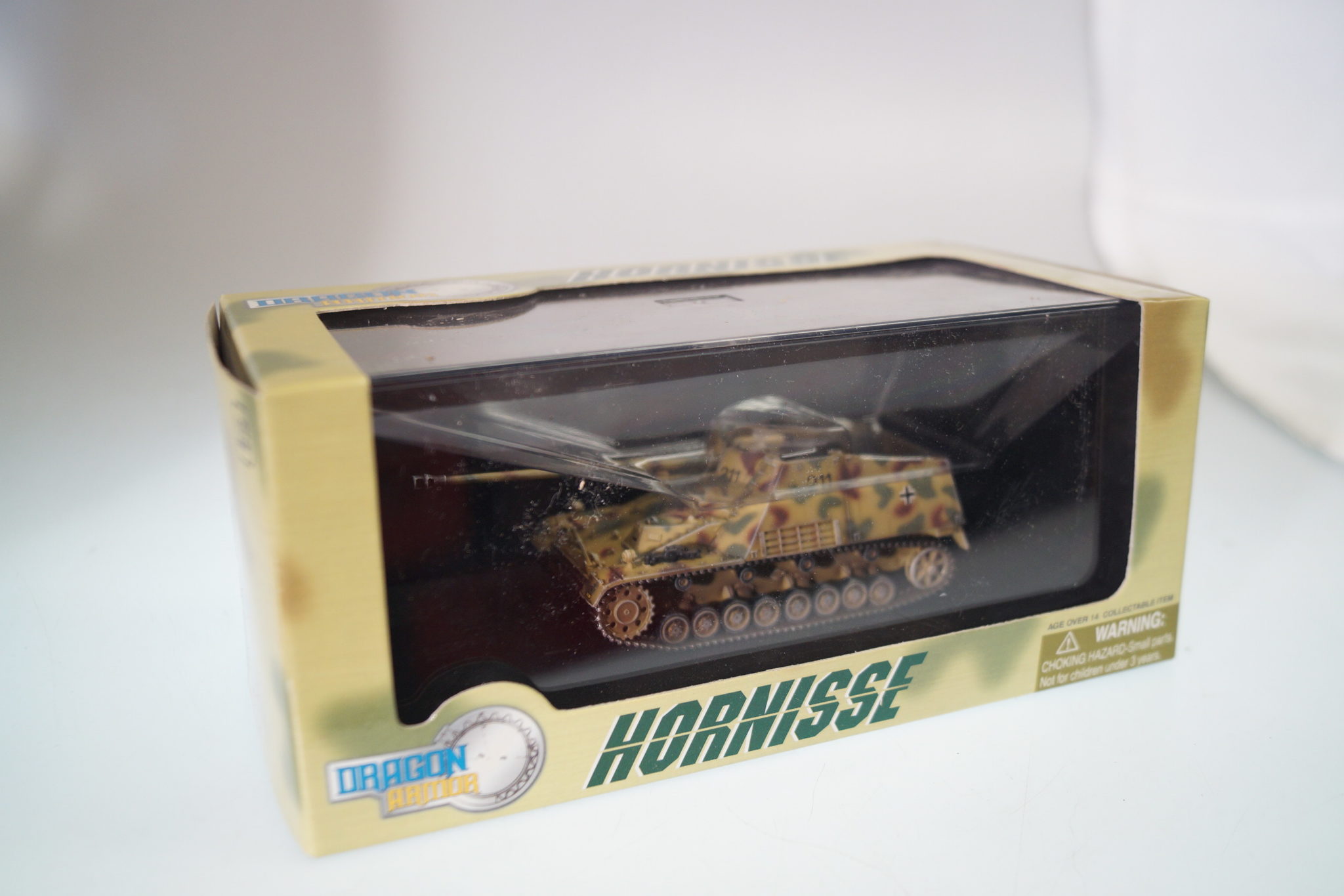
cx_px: 672
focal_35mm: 33
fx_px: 1232
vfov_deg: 40.0
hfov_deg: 57.2
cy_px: 448
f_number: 4
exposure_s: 1/160
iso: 400
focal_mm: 22
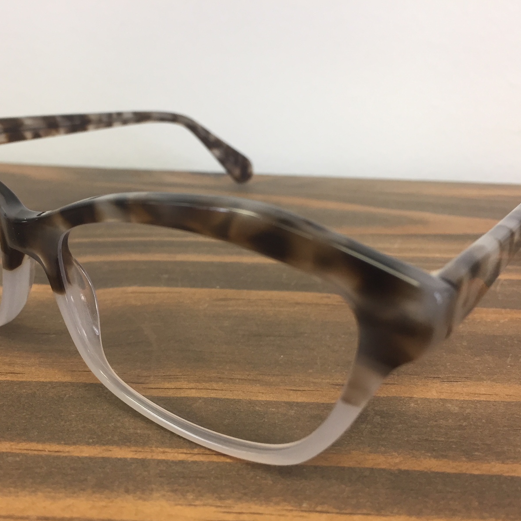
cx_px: 191
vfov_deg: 47.2
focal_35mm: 35
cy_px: 258
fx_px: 596
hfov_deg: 46.7
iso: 40
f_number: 2.2
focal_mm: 4.15
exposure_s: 1/30
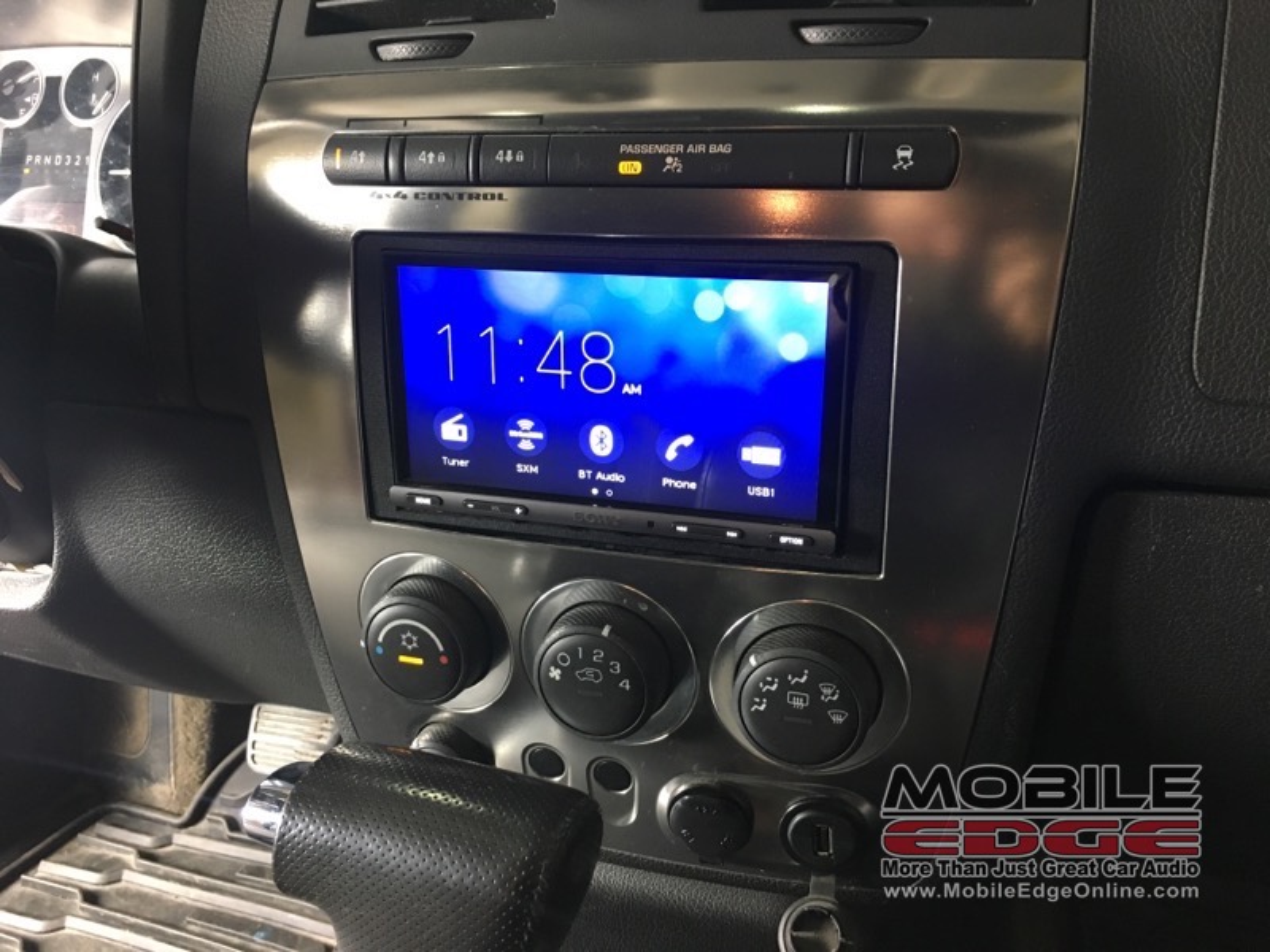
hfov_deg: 61.7
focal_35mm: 29
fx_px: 1064
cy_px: 476
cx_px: 635
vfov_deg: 48.2
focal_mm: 4.15
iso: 200
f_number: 2.2
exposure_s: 1/24
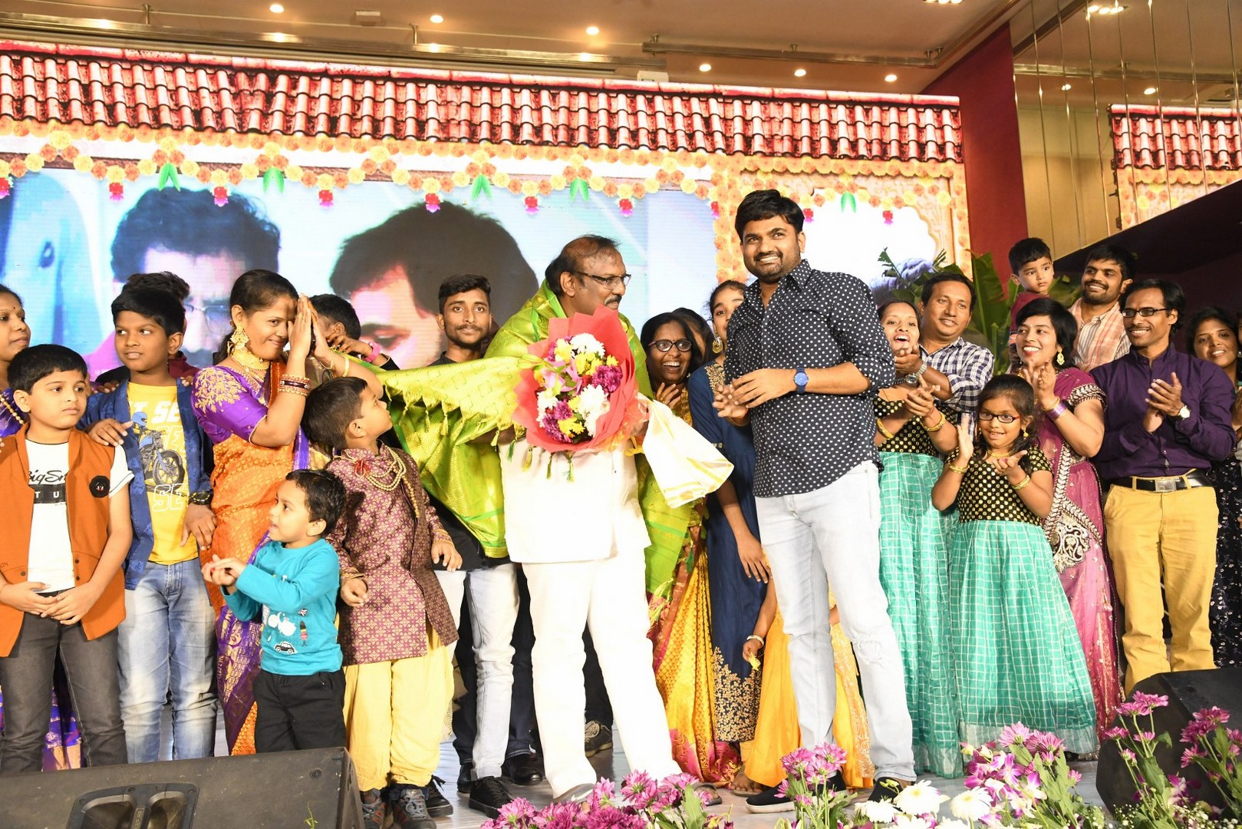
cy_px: 414
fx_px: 1173
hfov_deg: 55.8
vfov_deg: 38.9
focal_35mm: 34
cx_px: 621
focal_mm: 34
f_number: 8
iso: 4000
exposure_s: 1/125
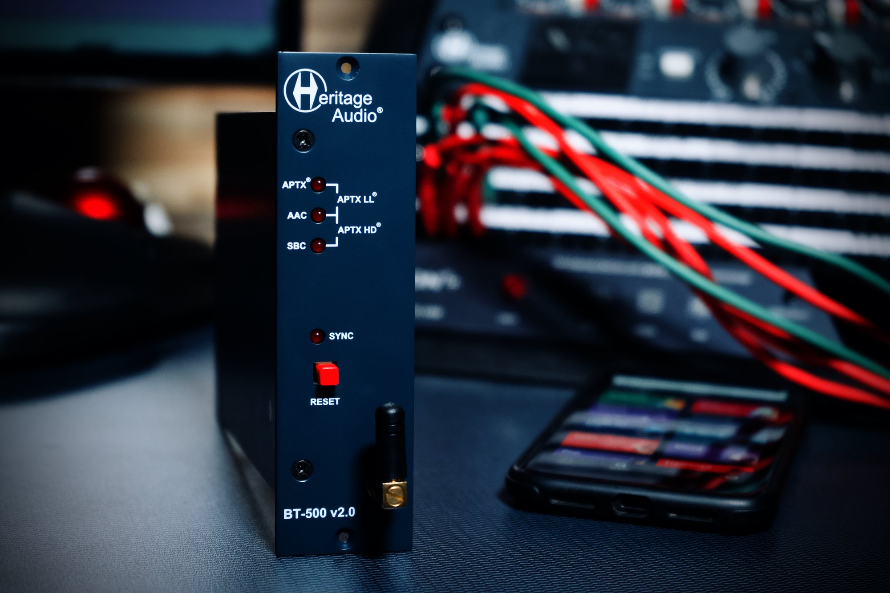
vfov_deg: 19.5
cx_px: 445
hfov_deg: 28.8
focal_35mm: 70
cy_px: 296
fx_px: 1730
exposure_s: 1/80
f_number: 5.6
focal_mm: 70
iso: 4000
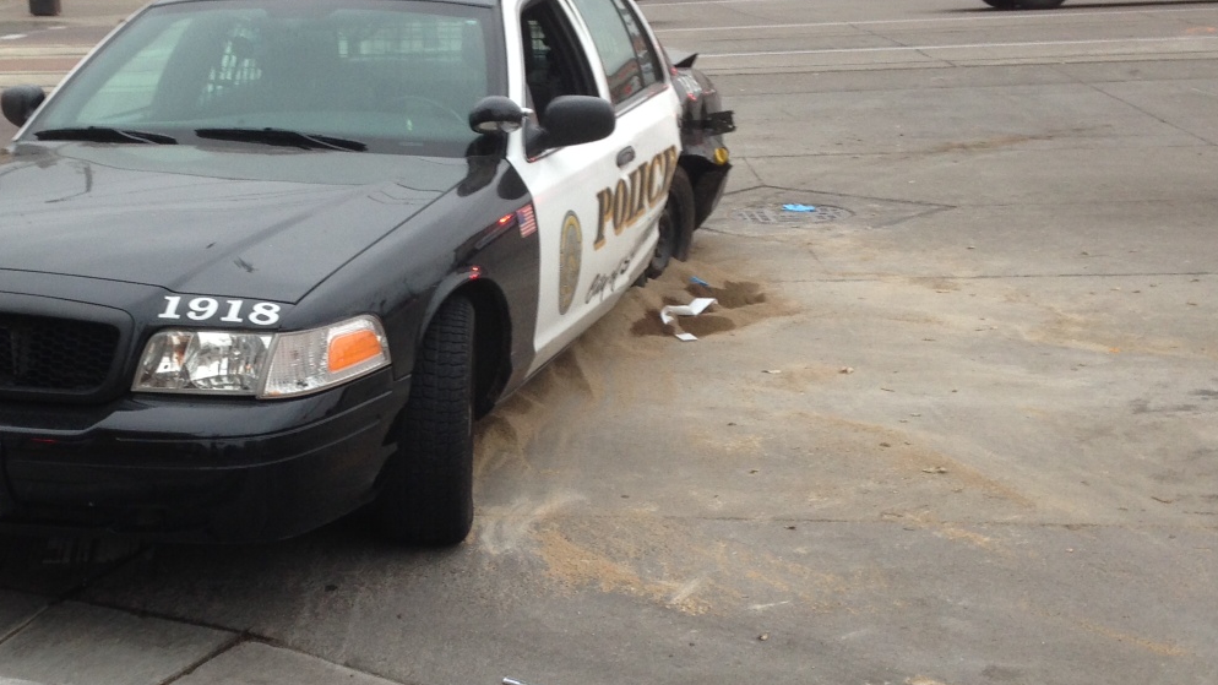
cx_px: 364
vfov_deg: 20.4
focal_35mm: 59
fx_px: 1905
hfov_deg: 35.0
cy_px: 386
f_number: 2.4
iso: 64
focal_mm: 4.12
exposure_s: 1/60
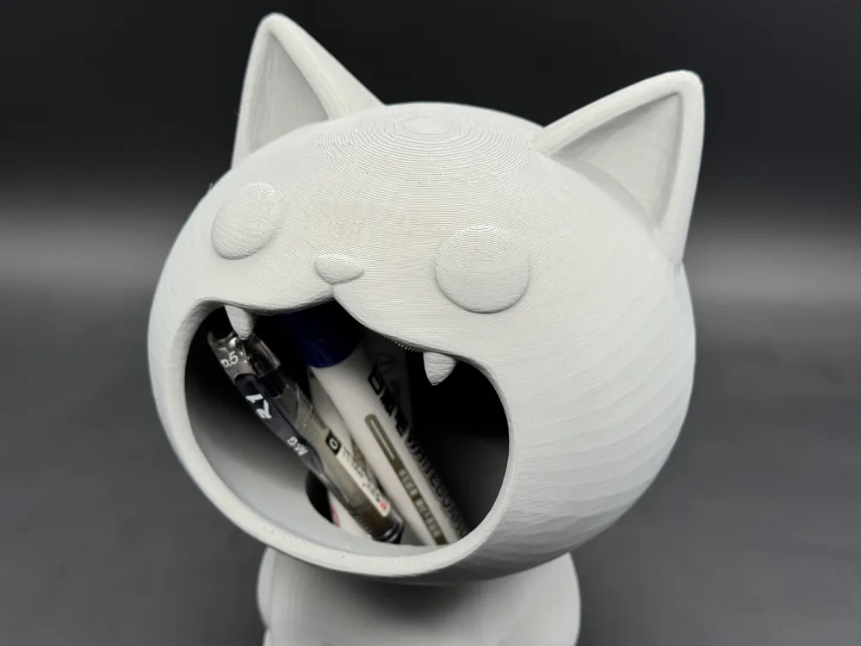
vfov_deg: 30.3
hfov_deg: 39.7
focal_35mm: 48
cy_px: 323
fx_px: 1194
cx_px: 430
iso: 64
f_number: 1.78
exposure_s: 1/281
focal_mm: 6.76
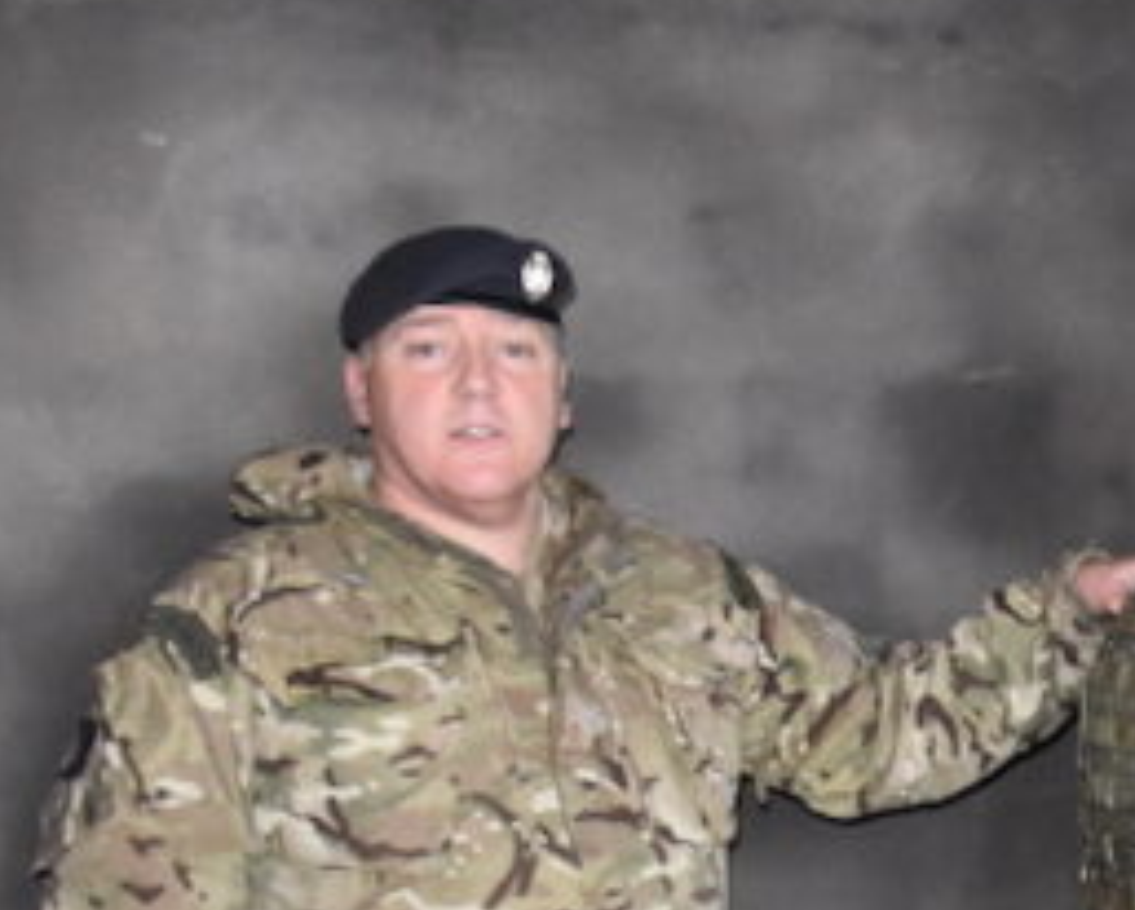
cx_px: 2067
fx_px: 4332
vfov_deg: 11.7
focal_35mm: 129
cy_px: 1089
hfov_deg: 13.4
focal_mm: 23
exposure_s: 1/60
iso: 2000
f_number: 3.8
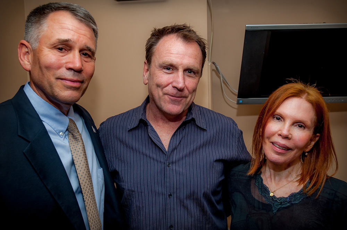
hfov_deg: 54.5
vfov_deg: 37.8
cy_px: 115
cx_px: 174
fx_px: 337
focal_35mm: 35
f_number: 4.8
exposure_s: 1/250
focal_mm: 35
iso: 200
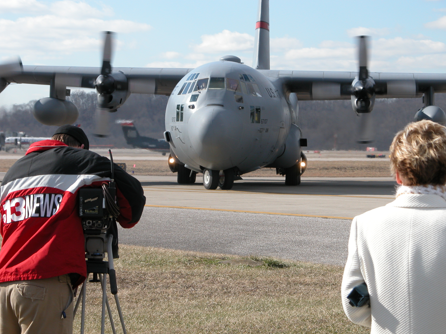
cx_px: 224
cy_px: 166
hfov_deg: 15.6
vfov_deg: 11.8
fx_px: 1623
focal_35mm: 126
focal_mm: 31.9
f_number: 5.4
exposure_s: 1/448
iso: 100
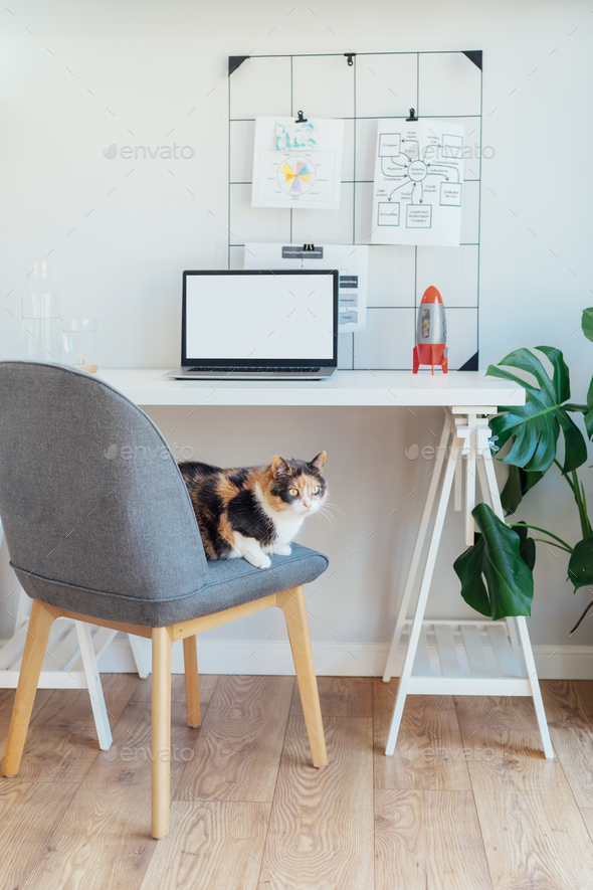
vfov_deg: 36.2
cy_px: 445
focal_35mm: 55
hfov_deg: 24.6
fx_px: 1359
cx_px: 296
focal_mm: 55
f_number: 3.5
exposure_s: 1/160
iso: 800
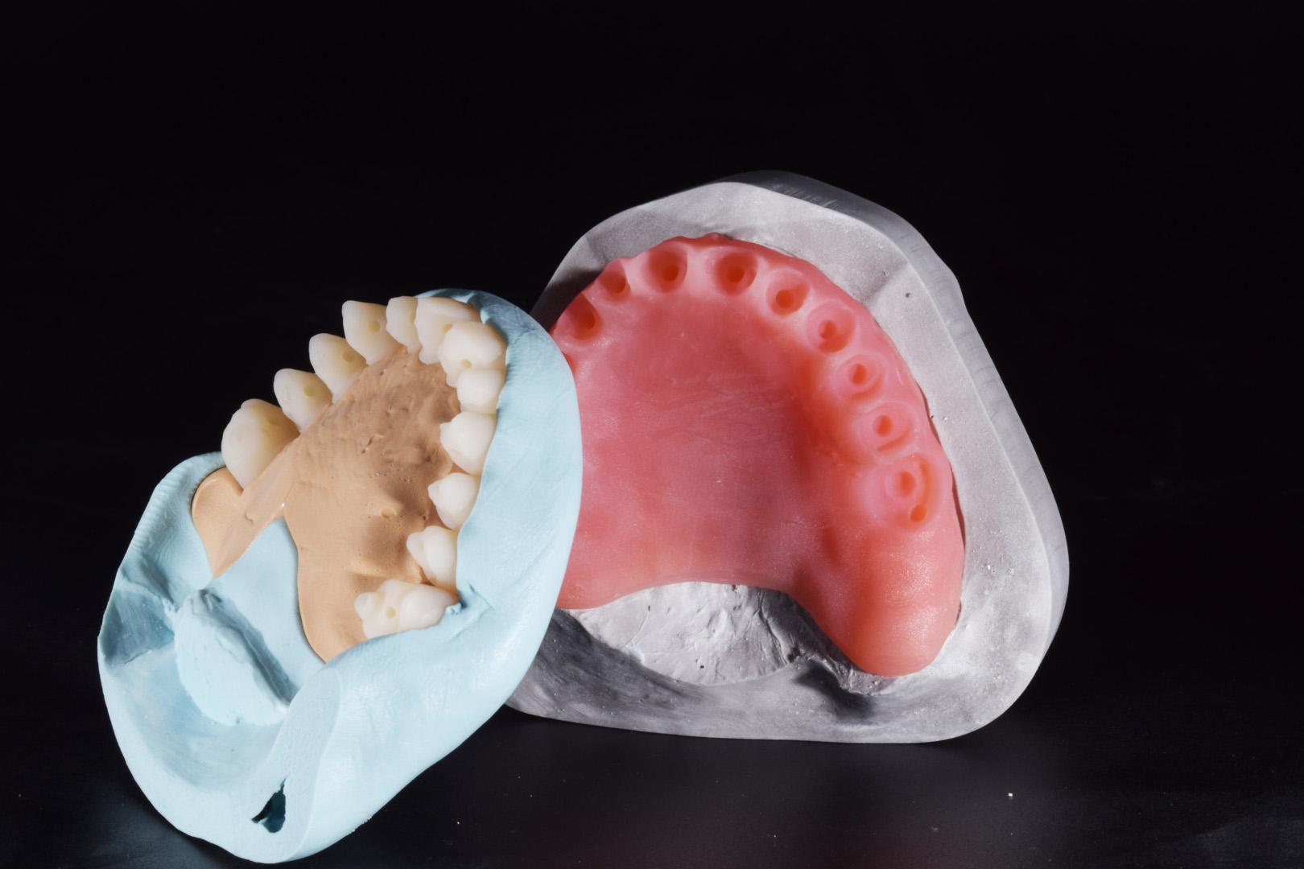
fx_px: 5705
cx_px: 652
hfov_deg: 13.0
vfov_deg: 8.7
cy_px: 434
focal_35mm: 158
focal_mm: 105
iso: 100
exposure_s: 1/60
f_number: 36
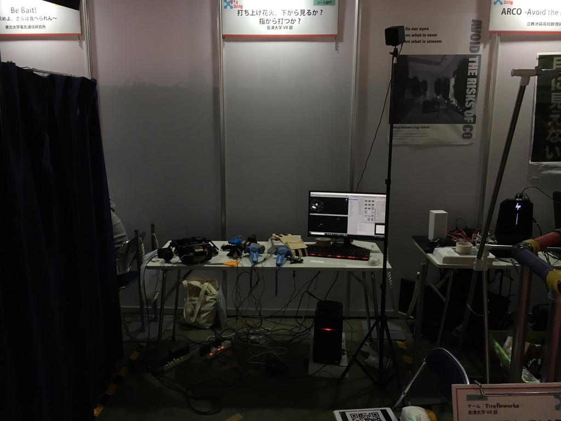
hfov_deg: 61.7
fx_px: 470
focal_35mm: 29
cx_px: 280
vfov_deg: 48.2
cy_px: 210
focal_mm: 4.15
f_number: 2.2
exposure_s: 1/30
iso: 50
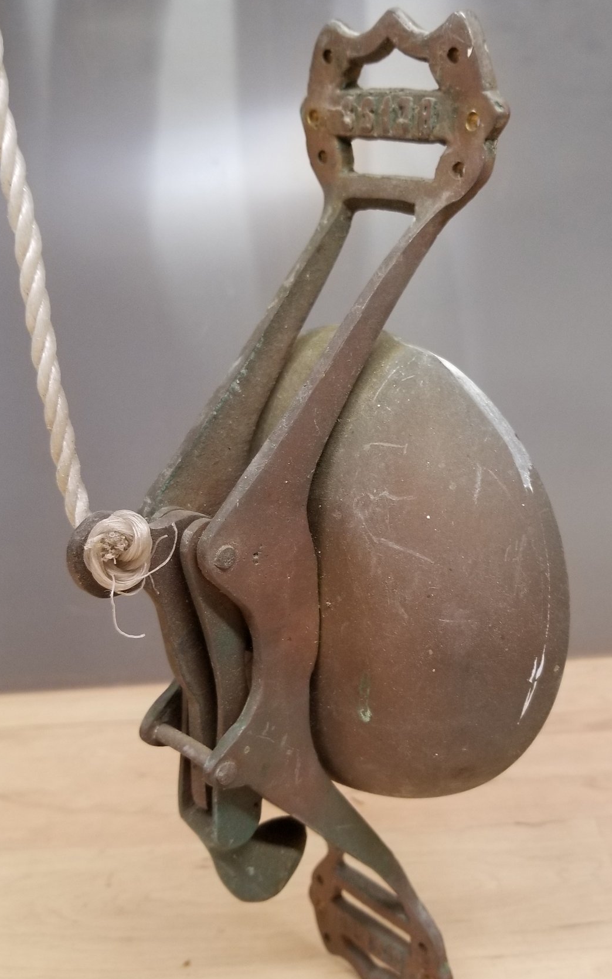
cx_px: 398
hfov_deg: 38.0
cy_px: 524
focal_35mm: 33
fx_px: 880
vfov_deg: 58.1
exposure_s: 1/30
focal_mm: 4.25
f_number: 1.7
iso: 160
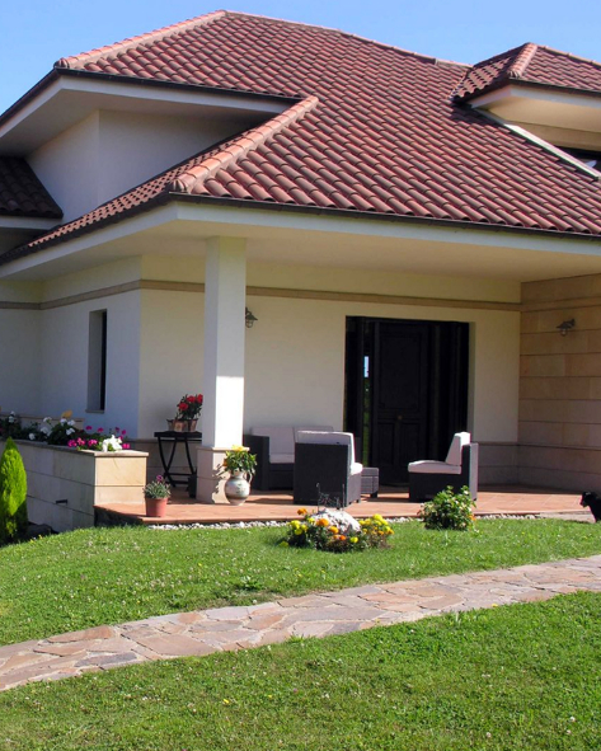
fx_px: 1156
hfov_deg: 27.9
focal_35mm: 52
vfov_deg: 36.0
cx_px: 47
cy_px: 411
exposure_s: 1/150
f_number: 5.6
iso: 50
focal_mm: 8.9
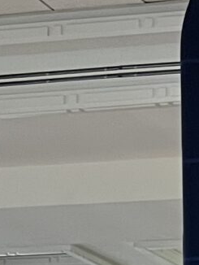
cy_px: 855
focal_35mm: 204
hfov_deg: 7.1
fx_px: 1562
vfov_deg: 8.0
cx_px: 360
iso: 125
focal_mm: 5.7
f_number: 1.5
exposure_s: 1/60
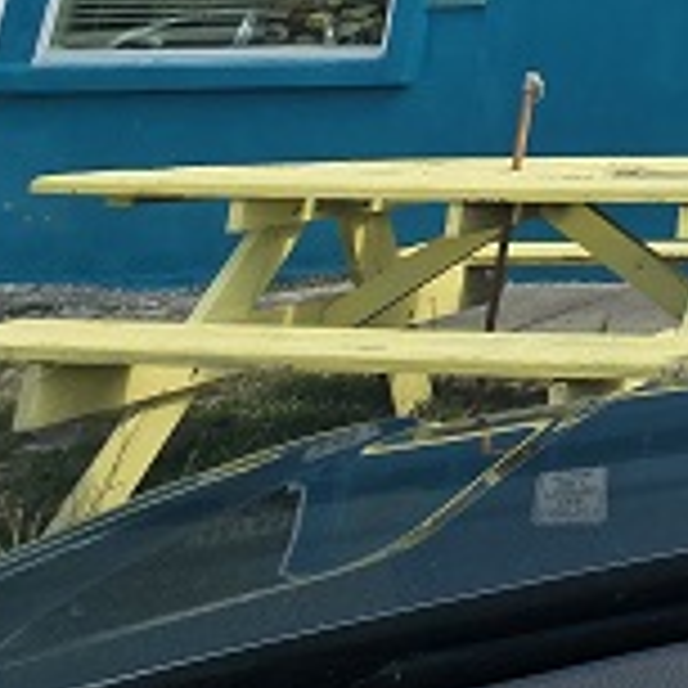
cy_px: -324
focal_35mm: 51
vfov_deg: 25.7
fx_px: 1147
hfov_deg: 20.2
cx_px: 1318
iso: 50
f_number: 2.2
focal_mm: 2.2
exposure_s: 1/1321
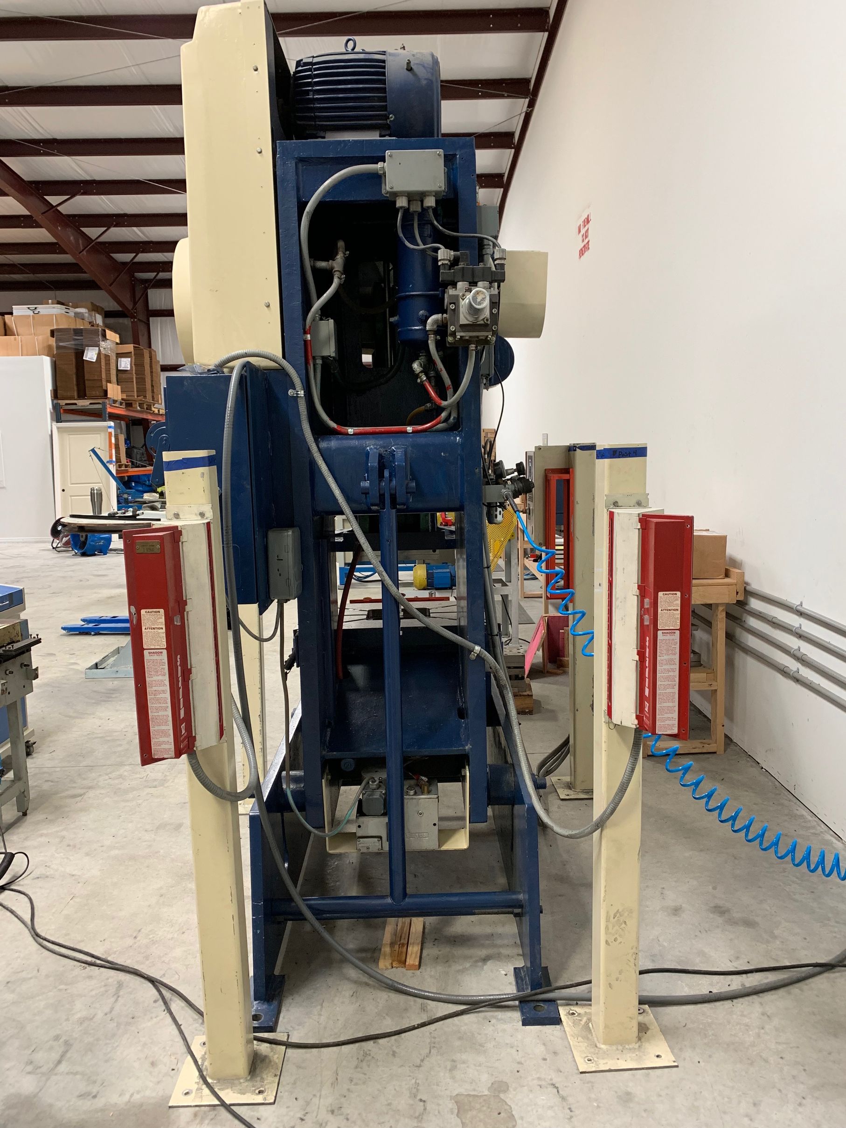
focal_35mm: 26
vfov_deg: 67.3
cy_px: 564
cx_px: 423
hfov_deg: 53.1
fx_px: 847
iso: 100
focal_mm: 4.25
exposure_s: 1/63
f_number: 1.8
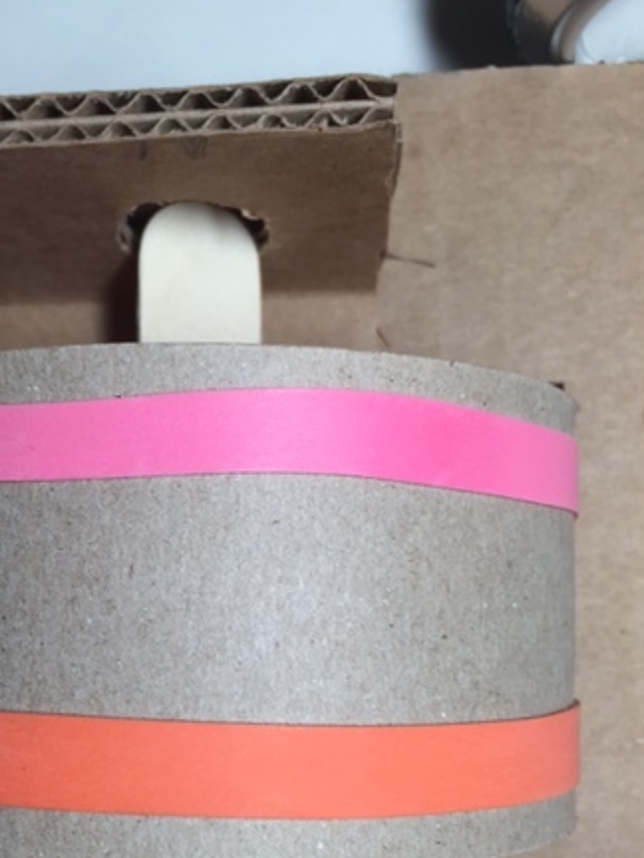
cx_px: 179
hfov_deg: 33.1
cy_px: 548
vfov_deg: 43.4
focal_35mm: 43
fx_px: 1067
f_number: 2.2
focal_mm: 4.15
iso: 50
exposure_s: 1/120
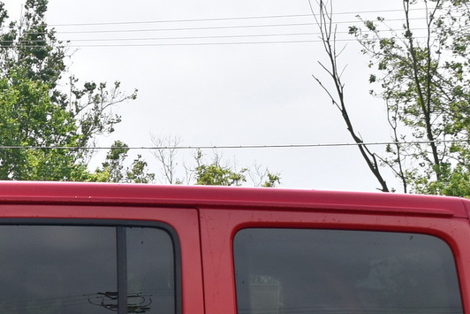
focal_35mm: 130
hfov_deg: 14.9
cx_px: -187
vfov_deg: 10.1
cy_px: 502
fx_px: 1698
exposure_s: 1/250
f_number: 8
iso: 320
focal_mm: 24
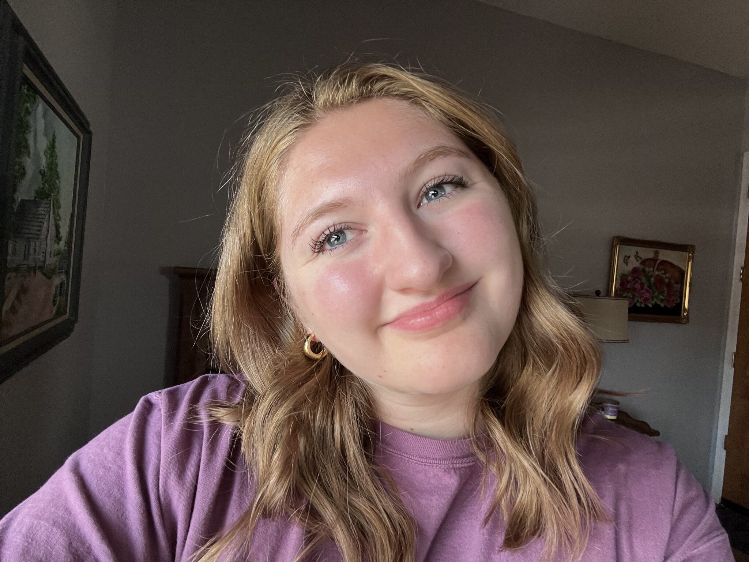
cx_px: 374
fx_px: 498
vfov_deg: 58.9
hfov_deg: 73.9
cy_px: 281
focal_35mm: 23
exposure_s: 1/60
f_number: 2.2
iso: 100
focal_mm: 2.71
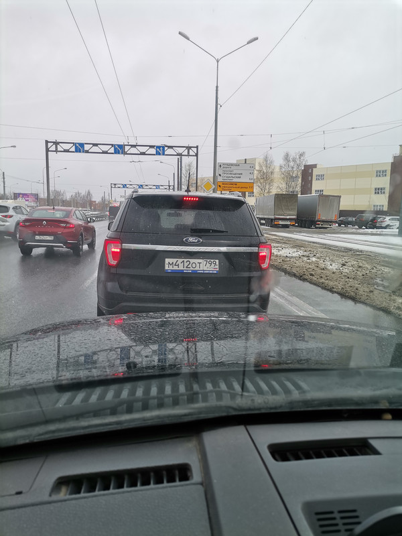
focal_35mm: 26
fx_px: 403
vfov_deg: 67.3
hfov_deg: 53.1
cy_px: 268
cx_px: 201
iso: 50
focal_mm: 4.75
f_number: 1.8
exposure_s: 1/1391
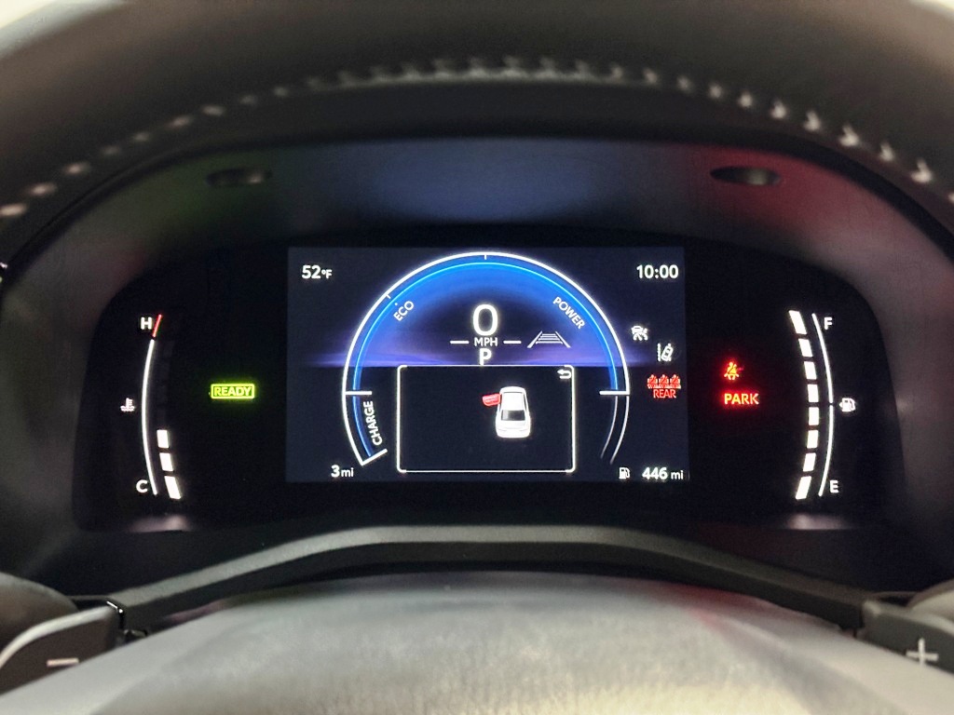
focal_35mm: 48
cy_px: 358
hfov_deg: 39.7
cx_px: 477
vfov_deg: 30.3
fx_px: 1323
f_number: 1.78
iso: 640
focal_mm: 6.86
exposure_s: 1/24
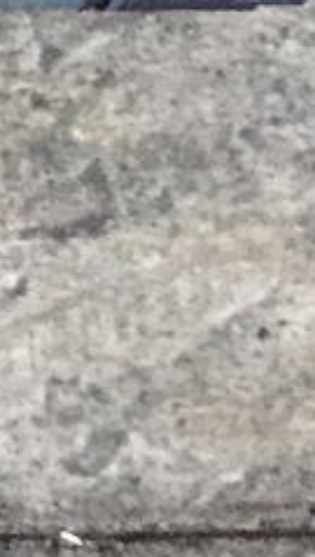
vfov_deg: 12.5
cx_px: -1080
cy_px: -61
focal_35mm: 169
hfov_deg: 5.8
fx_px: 2502
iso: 500
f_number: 2.2
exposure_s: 1/17
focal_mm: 4.15
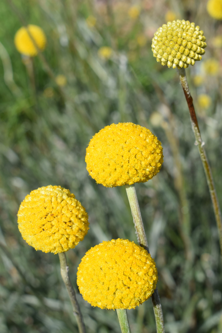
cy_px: 166
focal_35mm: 69
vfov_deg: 29.2
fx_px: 638
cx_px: 111
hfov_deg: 19.7
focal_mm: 46
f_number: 11
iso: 200
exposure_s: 1/500
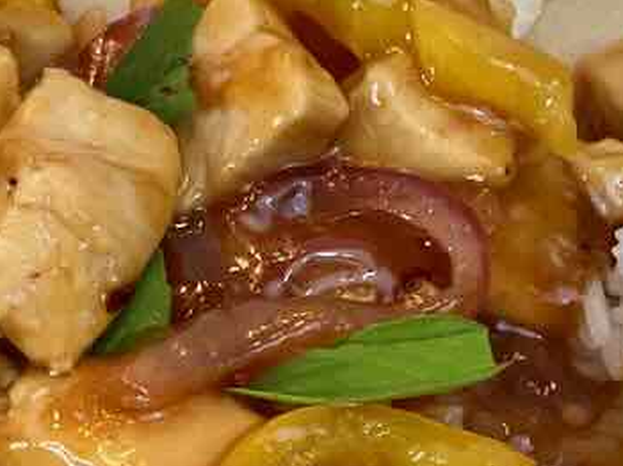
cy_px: 509
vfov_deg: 5.2
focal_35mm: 282
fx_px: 5072
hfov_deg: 7.0
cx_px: 506
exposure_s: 1/120
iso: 200
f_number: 2.8
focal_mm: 9
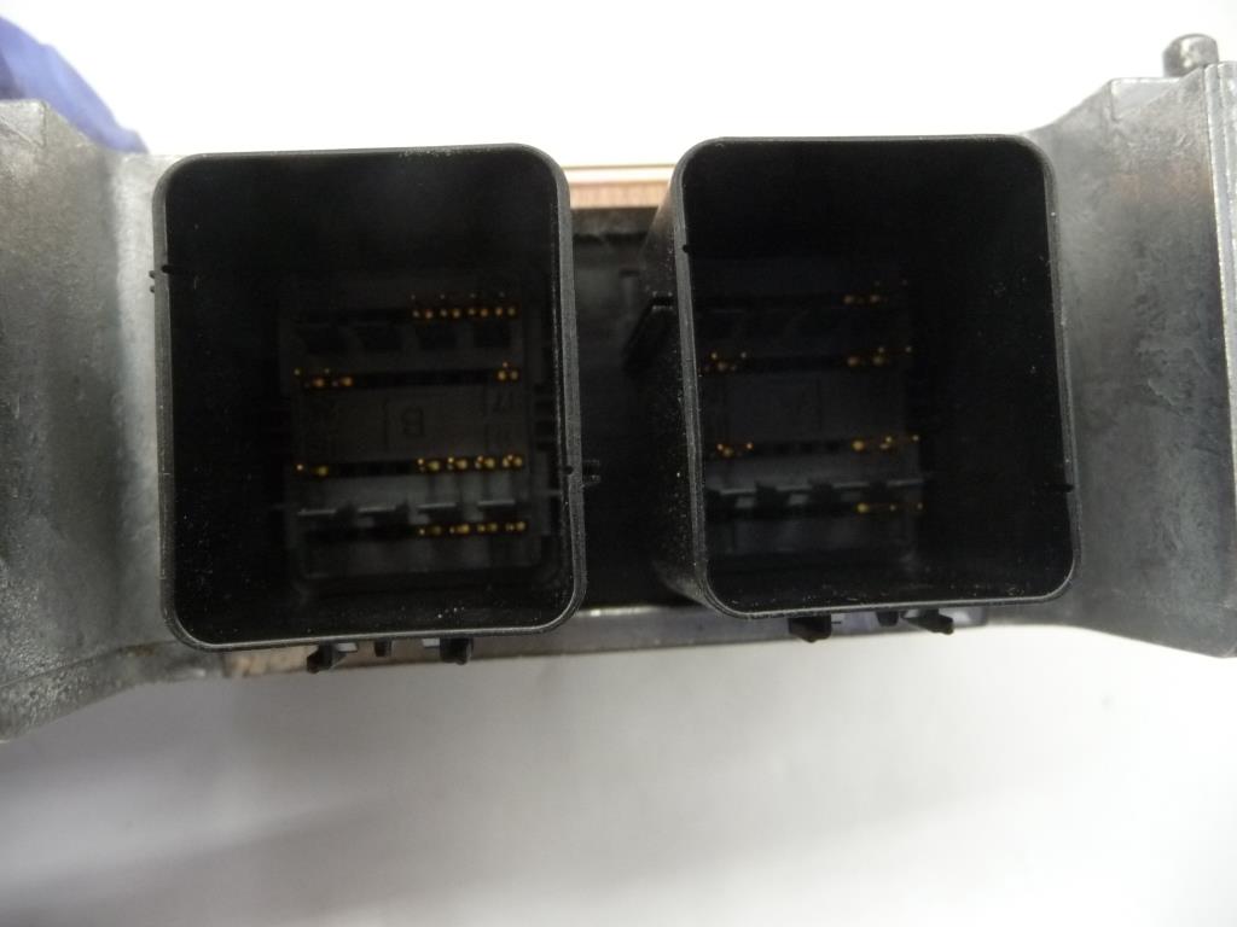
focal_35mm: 28
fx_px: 1001
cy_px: 464
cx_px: 618
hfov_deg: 63.4
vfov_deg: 49.7
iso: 400
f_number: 3.3
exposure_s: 1/25
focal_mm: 4.7
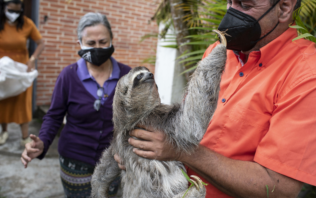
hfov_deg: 54.0
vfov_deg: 35.3
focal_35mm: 36
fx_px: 310
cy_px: 96
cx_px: 159
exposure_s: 1/200
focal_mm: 35
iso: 200
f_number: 4
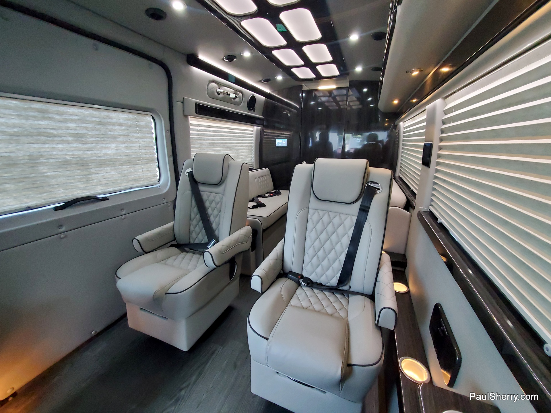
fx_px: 207
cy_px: 206
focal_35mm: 13
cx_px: 276
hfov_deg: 106.2
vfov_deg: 89.9
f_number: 2.2
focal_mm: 1.8
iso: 640
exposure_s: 1/60
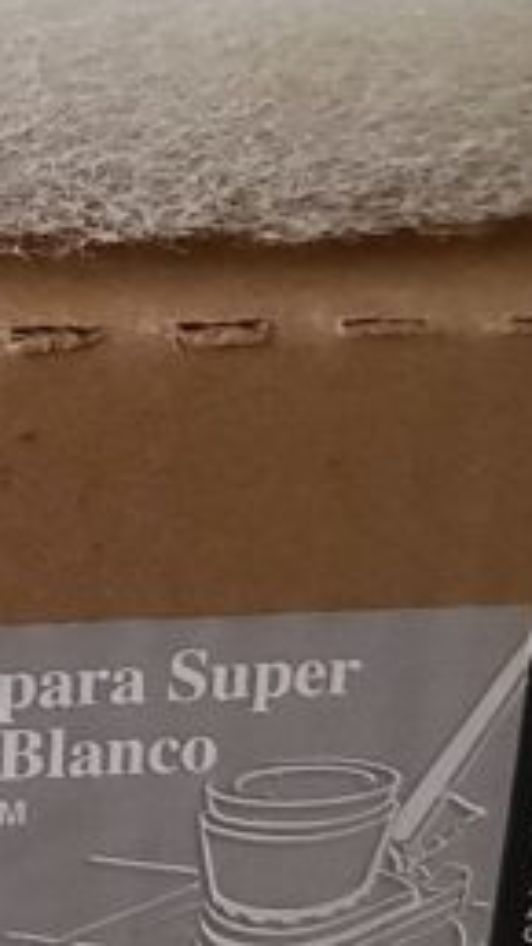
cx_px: -246
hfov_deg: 10.8
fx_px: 2710
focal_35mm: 108
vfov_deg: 19.8
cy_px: 337
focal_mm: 7
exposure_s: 1/39
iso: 500
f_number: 1.8
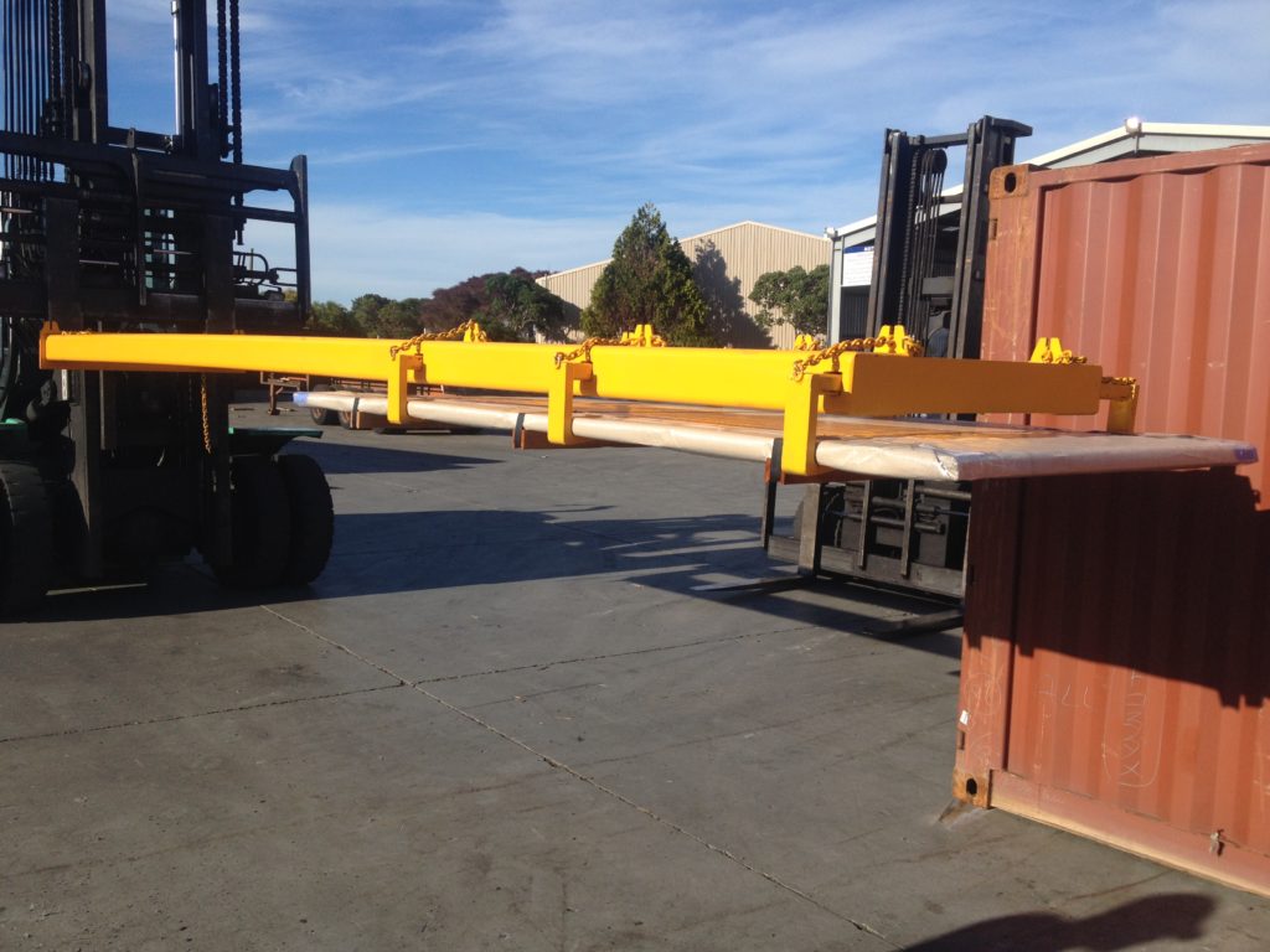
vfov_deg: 40.7
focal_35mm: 35
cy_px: 476
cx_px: 635
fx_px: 1284
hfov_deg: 52.6
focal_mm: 4.28
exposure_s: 1/1727
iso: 50
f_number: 2.4
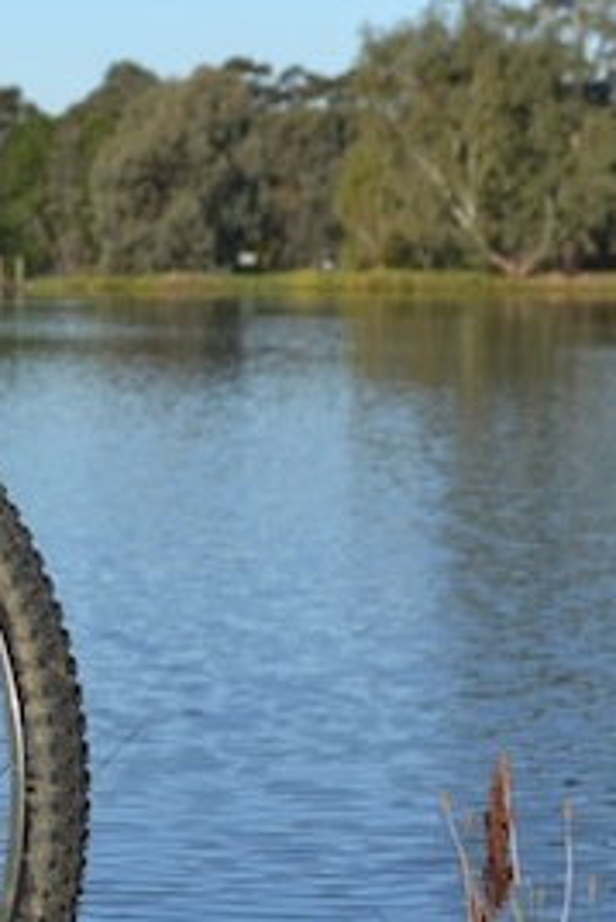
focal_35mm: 151
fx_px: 3873
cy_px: 516
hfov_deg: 8.9
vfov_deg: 13.6
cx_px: -196
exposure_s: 1/200
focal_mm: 45
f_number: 7.1
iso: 100
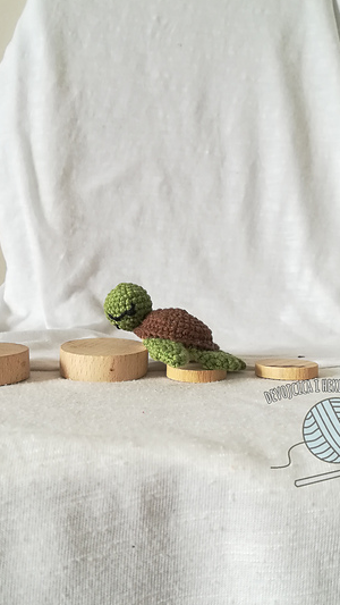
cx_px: 161
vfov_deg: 57.9
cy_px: 337
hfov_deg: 34.7
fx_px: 545
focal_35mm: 34
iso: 100
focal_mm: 3.83
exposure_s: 1/33.3
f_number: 2.2
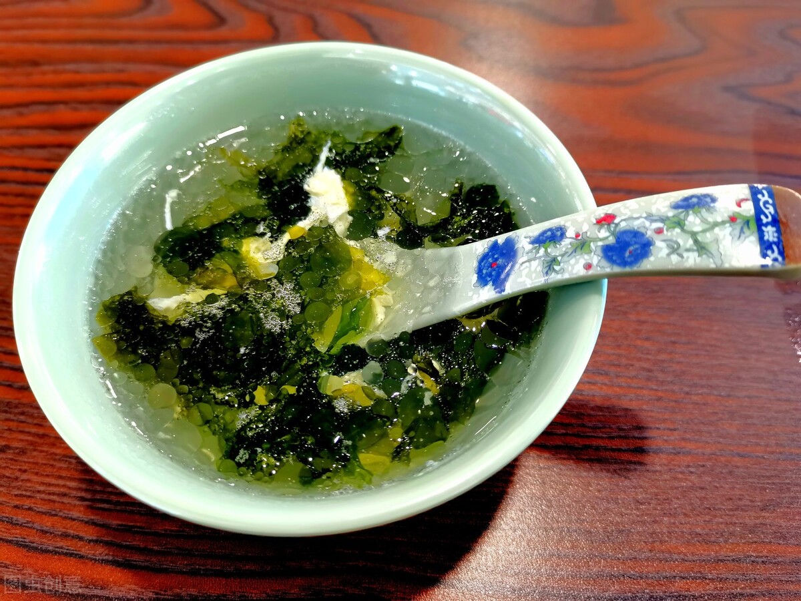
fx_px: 602
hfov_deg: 67.3
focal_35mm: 26
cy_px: 300
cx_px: 400
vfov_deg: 53.1
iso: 500
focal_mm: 5.58
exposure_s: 1/33.3
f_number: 1.8
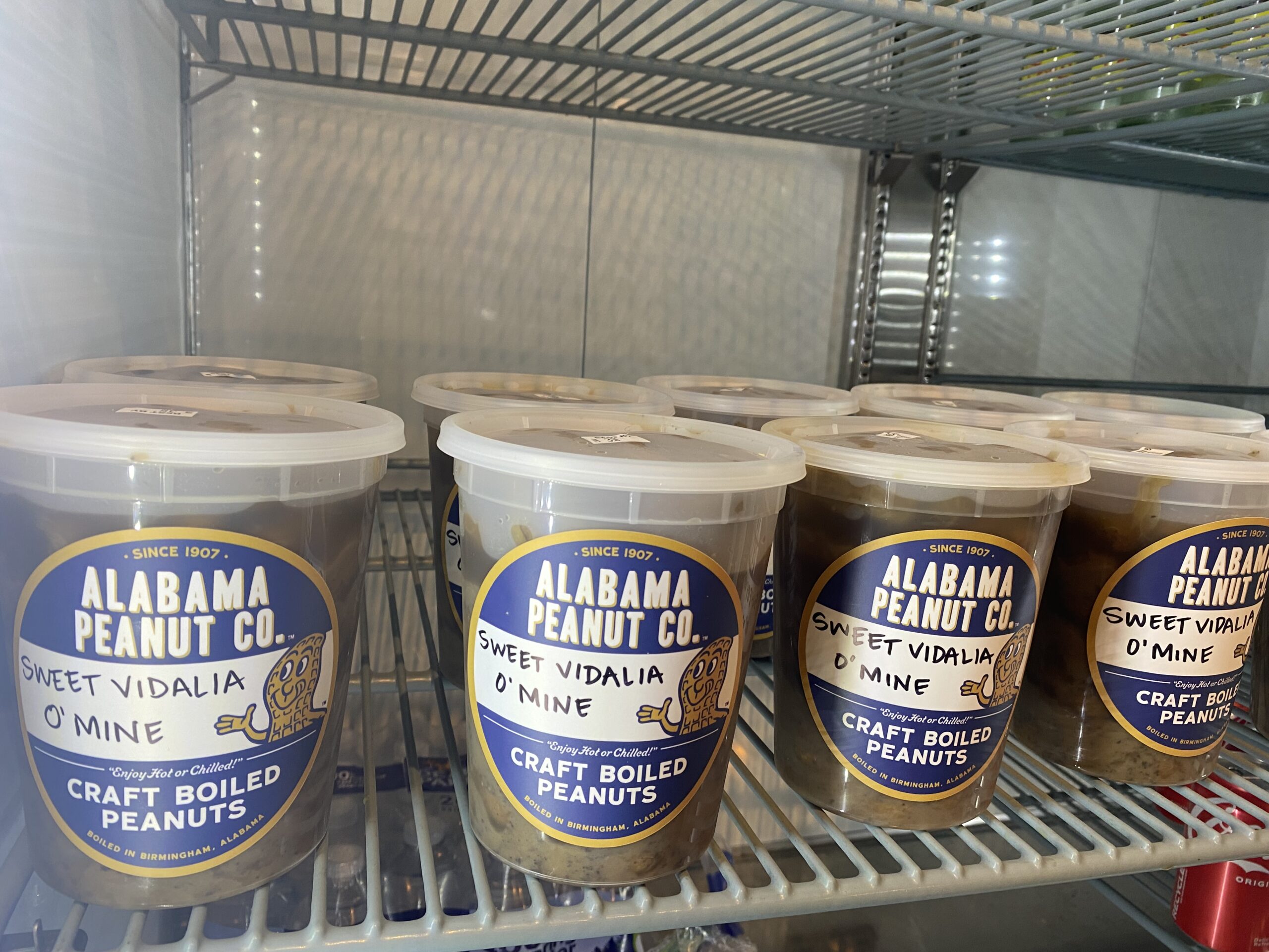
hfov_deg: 67.3
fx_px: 953
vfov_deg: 53.1
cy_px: 476
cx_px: 634
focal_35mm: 26
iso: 100
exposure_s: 1/60
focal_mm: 4.25
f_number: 1.8
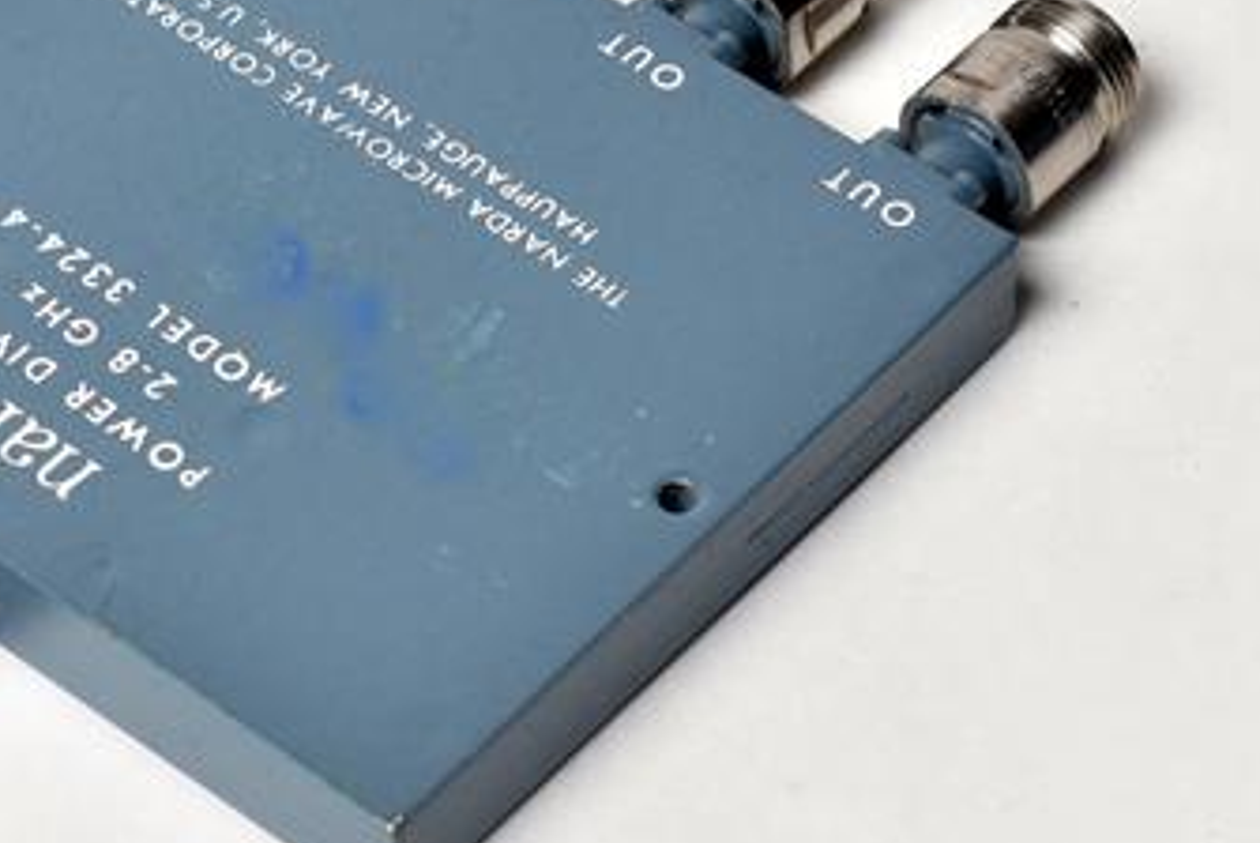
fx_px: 3573
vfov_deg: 13.4
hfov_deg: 19.9
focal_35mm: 102
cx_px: 342
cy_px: 271
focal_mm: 38
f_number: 8
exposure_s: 1/200
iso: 200
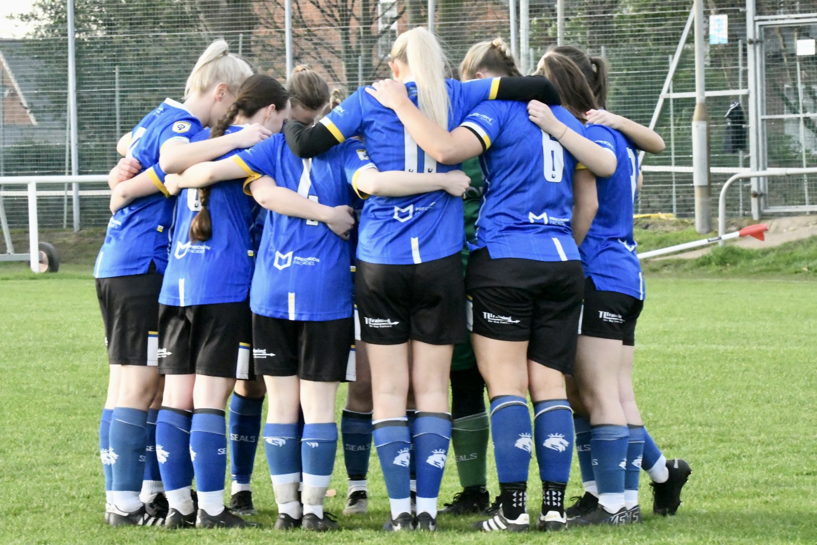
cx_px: 408
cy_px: 272
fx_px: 6297
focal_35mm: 278
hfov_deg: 7.4
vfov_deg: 5.0
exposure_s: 1/400
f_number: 20
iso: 20000
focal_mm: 185
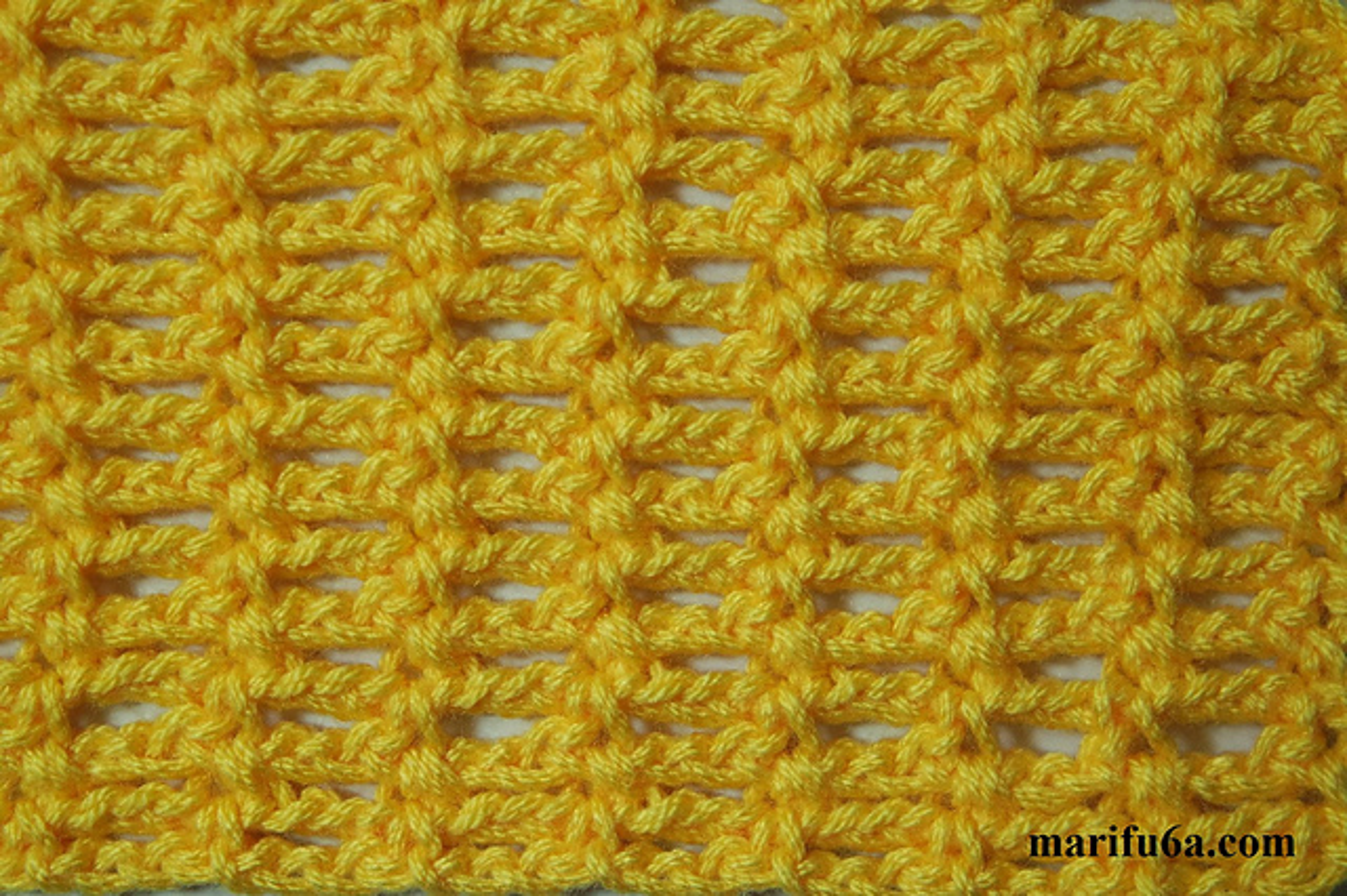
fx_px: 2879
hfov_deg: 26.3
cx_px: 674
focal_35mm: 77
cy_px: 448
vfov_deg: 17.7
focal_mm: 50
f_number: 5.6
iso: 400
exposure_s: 1/80
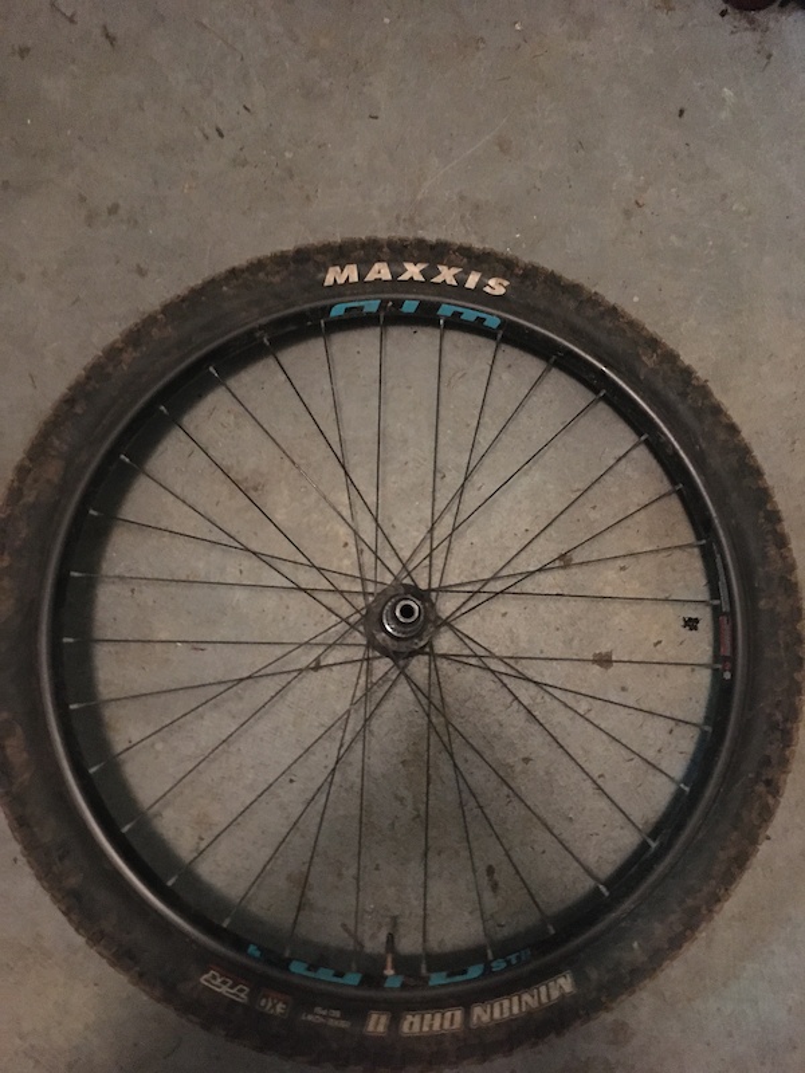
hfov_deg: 48.2
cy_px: 536
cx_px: 402
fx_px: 899
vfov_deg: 61.7
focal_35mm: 29
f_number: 2.2
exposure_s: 1/15
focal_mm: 4.15
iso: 640
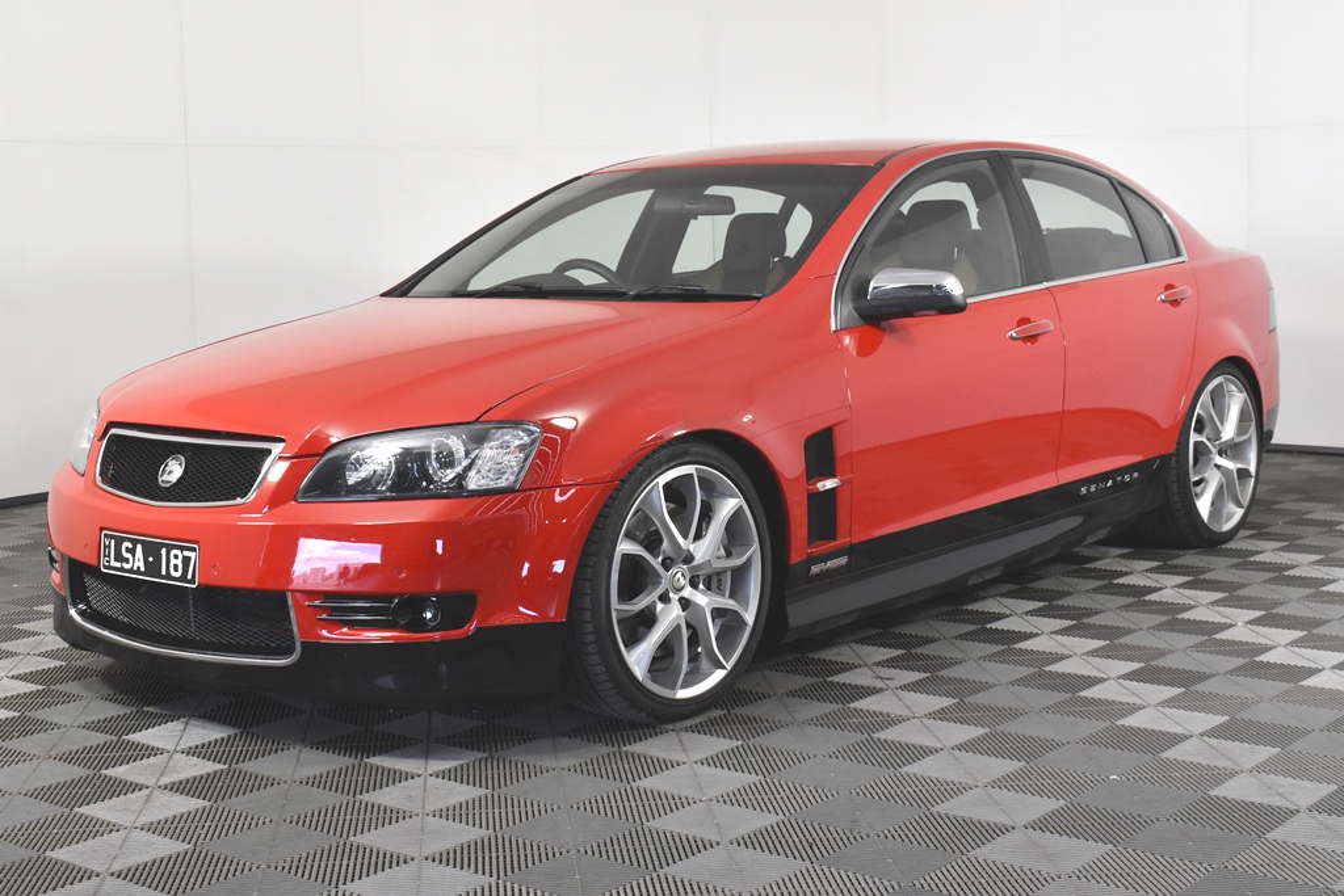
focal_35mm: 51
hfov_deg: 38.9
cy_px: 448
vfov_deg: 26.5
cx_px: 672
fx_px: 1904
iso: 1600
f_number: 8
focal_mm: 34
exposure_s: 1/250
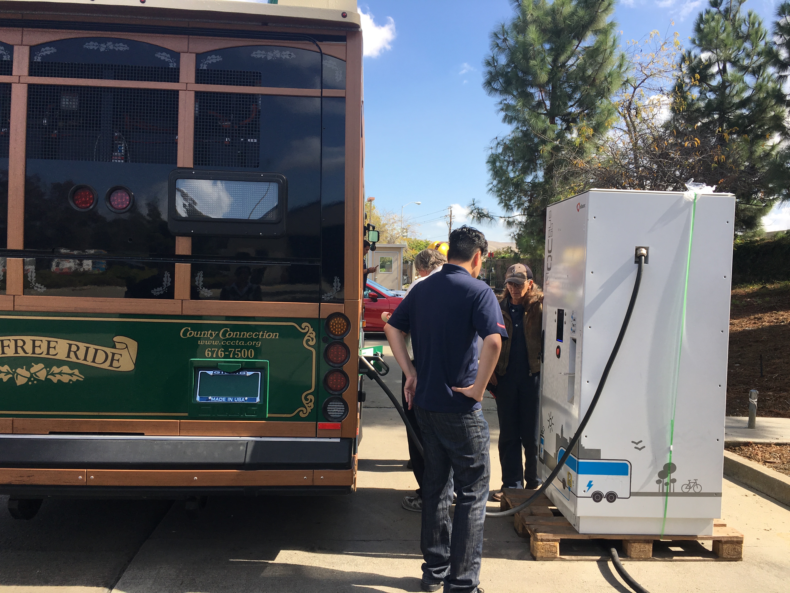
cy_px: 296
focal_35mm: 29
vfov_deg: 48.2
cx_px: 395
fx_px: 662
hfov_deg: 61.7
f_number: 2.2
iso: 25
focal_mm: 4.15
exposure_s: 1/705
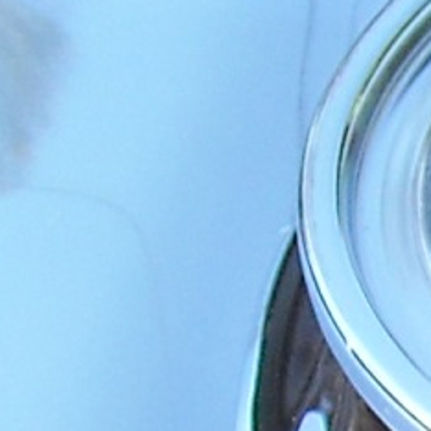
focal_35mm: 324
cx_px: 1116
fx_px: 4564
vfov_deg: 5.3
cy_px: 901
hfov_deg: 5.2
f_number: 5.6
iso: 64
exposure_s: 1/154
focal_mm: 5.7
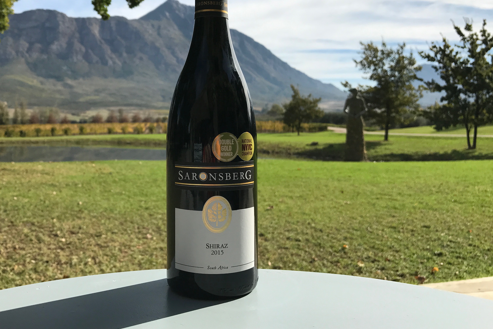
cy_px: 135
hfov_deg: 54.1
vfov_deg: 37.7
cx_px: 198
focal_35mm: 35
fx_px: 479
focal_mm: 3.99
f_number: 1.8
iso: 20
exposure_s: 1/3195
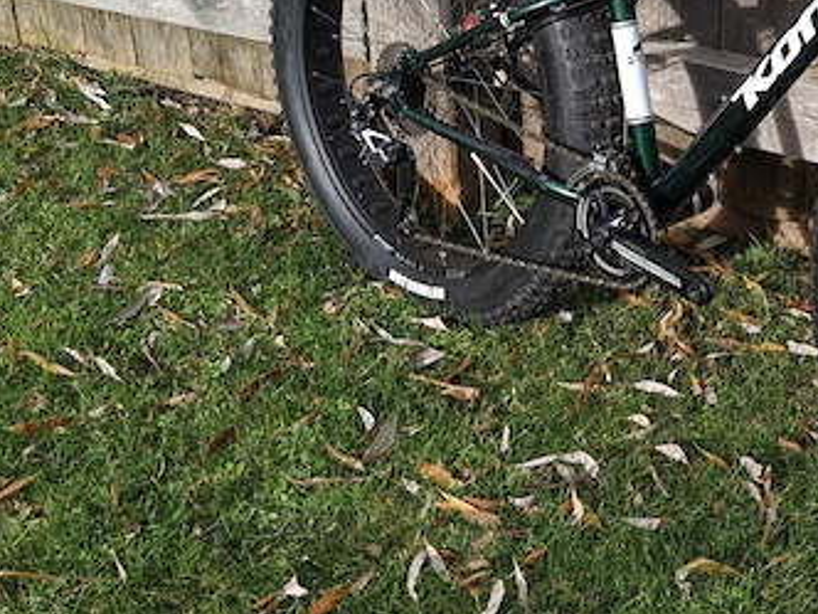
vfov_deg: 21.8
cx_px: 707
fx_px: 1536
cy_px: 0
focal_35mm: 65
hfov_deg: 28.8
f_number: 1.8
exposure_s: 1/602
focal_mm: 4.44
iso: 54
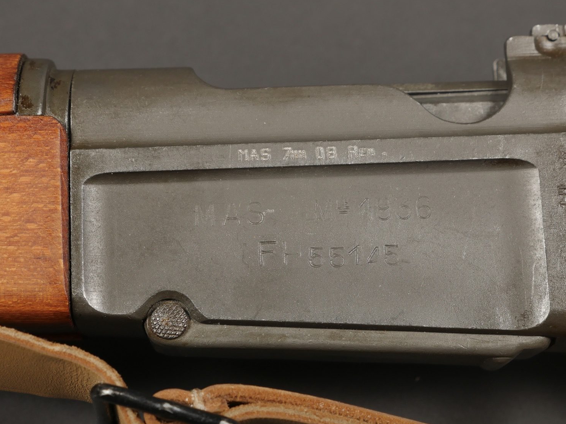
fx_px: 1422
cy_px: 204
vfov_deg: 17.0
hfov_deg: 22.5
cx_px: 332
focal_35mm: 87
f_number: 5.6
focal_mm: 35
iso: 200
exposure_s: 1/250
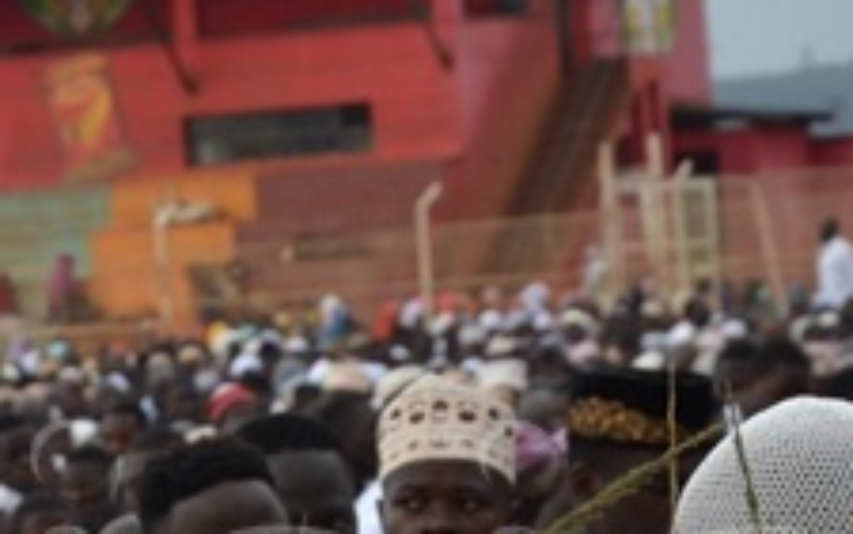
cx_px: -415
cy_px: 621
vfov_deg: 3.1
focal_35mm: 430
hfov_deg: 4.8
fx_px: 10004
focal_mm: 70
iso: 200
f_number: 7.1
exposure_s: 1/200
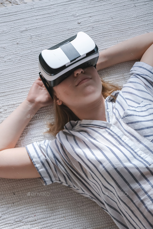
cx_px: 76
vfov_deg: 38.9
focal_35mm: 51
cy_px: 114
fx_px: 325
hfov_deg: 26.5
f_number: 4
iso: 500
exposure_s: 1/100
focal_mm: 34.3
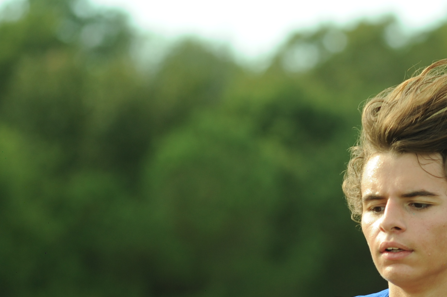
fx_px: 3996
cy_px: 301
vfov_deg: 4.3
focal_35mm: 322
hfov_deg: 6.4
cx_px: 383
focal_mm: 135
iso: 320
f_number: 3.5
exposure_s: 1/1250
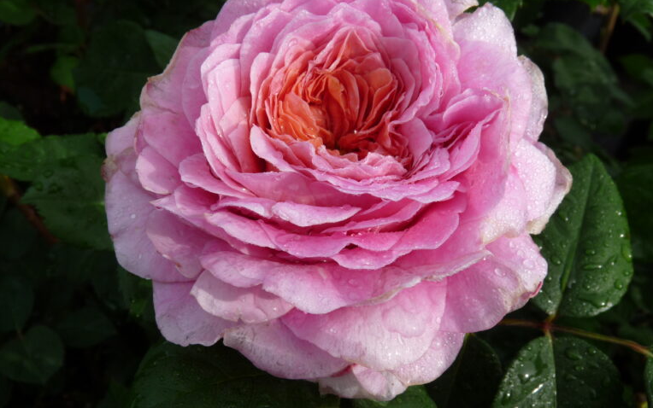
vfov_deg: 26.4
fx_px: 872
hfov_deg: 41.0
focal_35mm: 49
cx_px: 326
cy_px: 203
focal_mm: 8.2
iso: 100
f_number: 5.6
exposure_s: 1/250
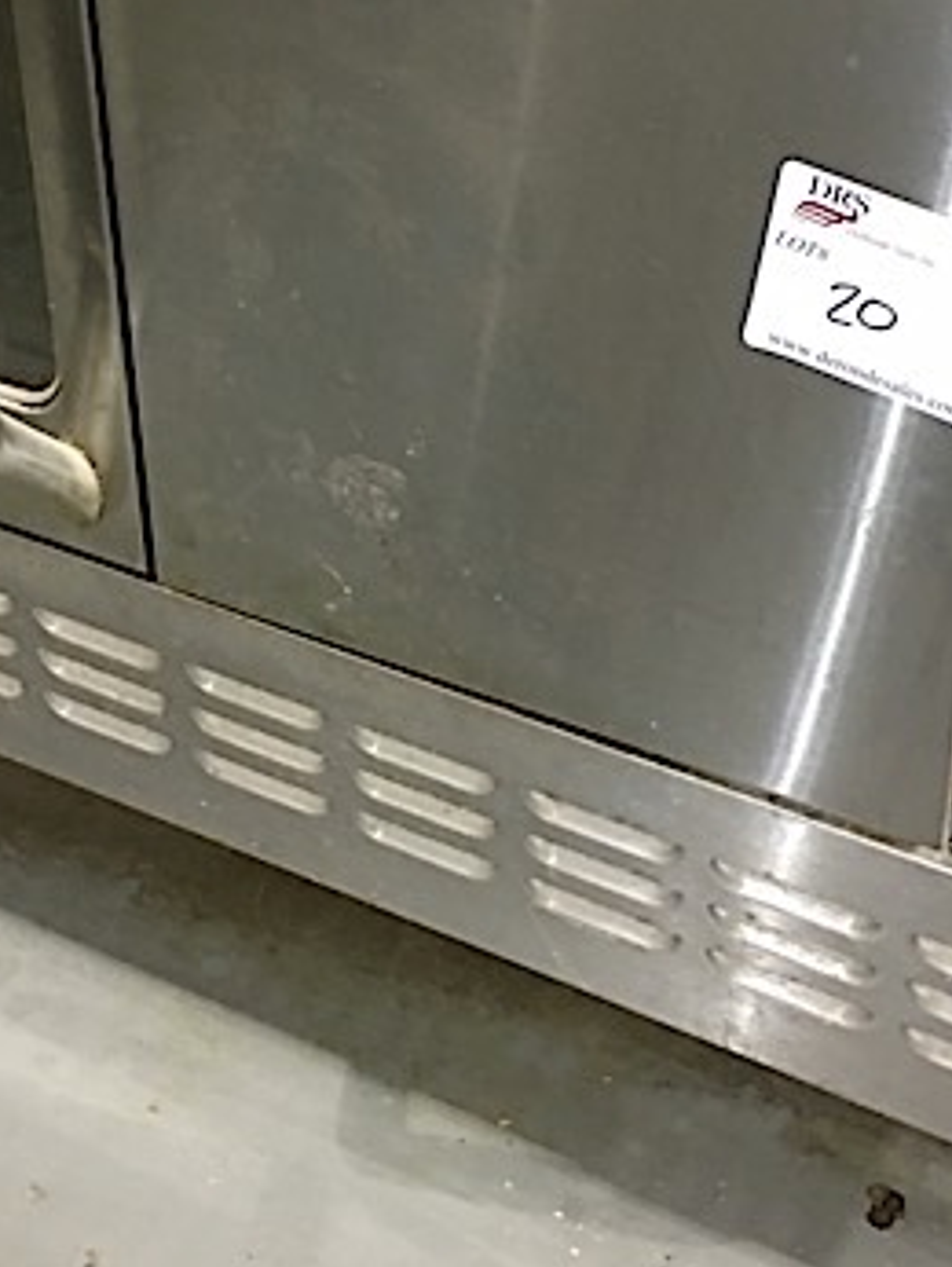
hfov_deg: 21.9
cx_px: 421
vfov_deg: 28.5
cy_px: 308
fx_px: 2454
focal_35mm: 67
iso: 50
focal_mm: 4.15
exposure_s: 1/4
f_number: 2.2
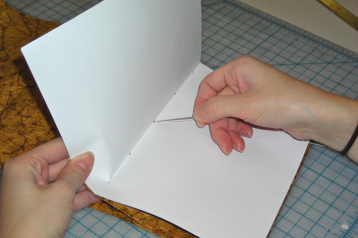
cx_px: 178
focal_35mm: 68
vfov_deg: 20.0
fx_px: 676
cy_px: 116
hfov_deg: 29.7
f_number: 3.9
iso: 50
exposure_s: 1/120
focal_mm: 10.8
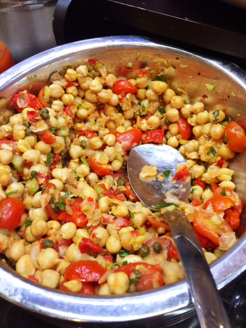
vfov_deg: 61.7
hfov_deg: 48.2
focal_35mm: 29
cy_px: 164
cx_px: 123
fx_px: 275
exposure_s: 1/15
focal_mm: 4.15
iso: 40
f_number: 2.2
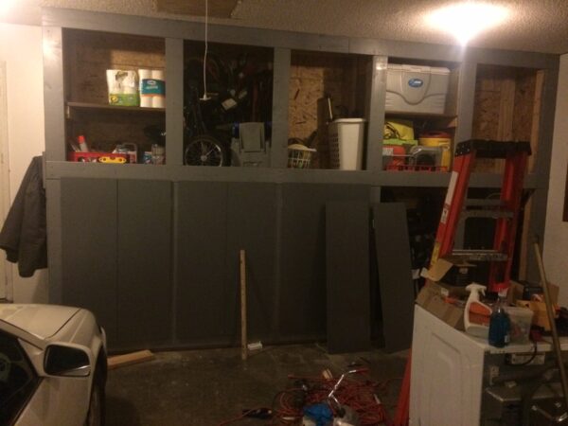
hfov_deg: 61.7
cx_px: 284
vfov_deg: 48.2
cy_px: 213
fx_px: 476
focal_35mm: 29
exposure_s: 1/15
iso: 640
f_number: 2.2
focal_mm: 4.15
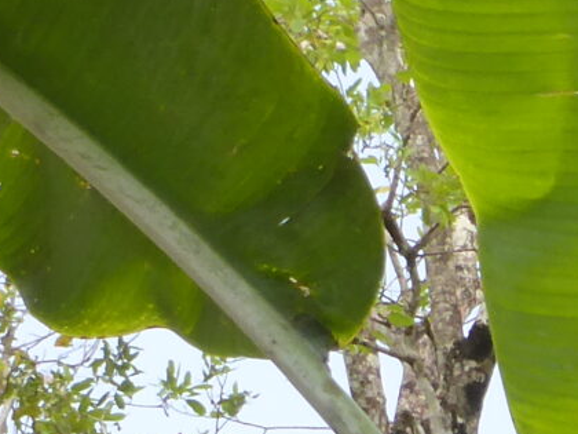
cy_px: 1061
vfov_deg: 3.5
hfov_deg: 4.7
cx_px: 1036
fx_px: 7030
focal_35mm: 421
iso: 160
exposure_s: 1/200
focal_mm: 11.7
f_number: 4.9
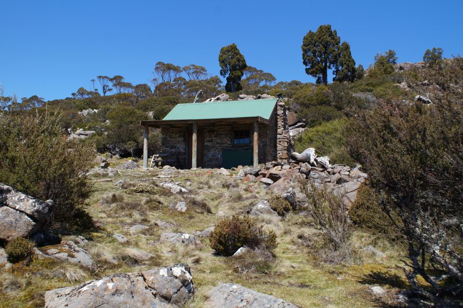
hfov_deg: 49.6
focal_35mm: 39
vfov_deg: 34.2
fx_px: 501
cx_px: 232
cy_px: 154
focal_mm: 26
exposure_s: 1/200
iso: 100
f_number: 8
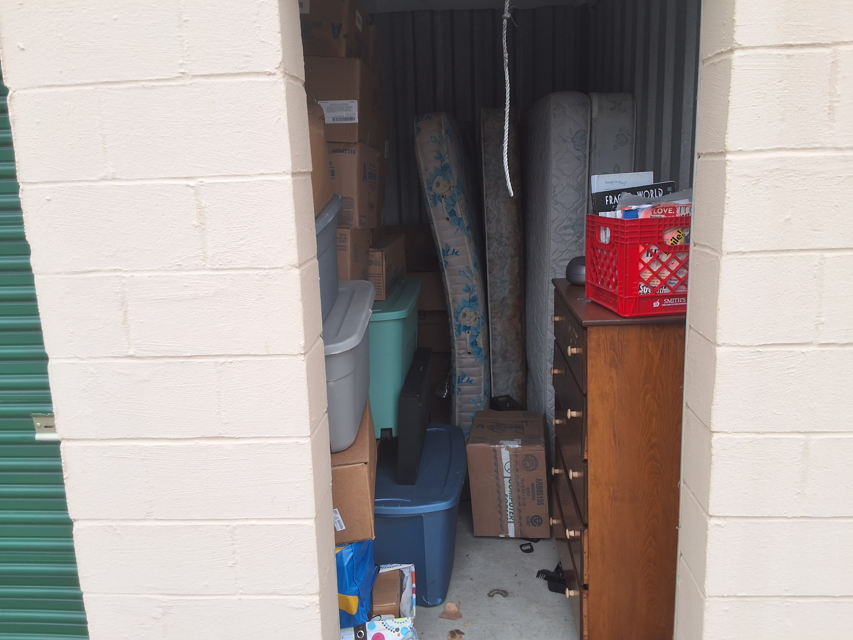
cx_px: 426
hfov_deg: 63.4
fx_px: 690
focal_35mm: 28
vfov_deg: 49.7
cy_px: 320
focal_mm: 2.91
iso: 40
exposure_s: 1/120
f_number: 1.9
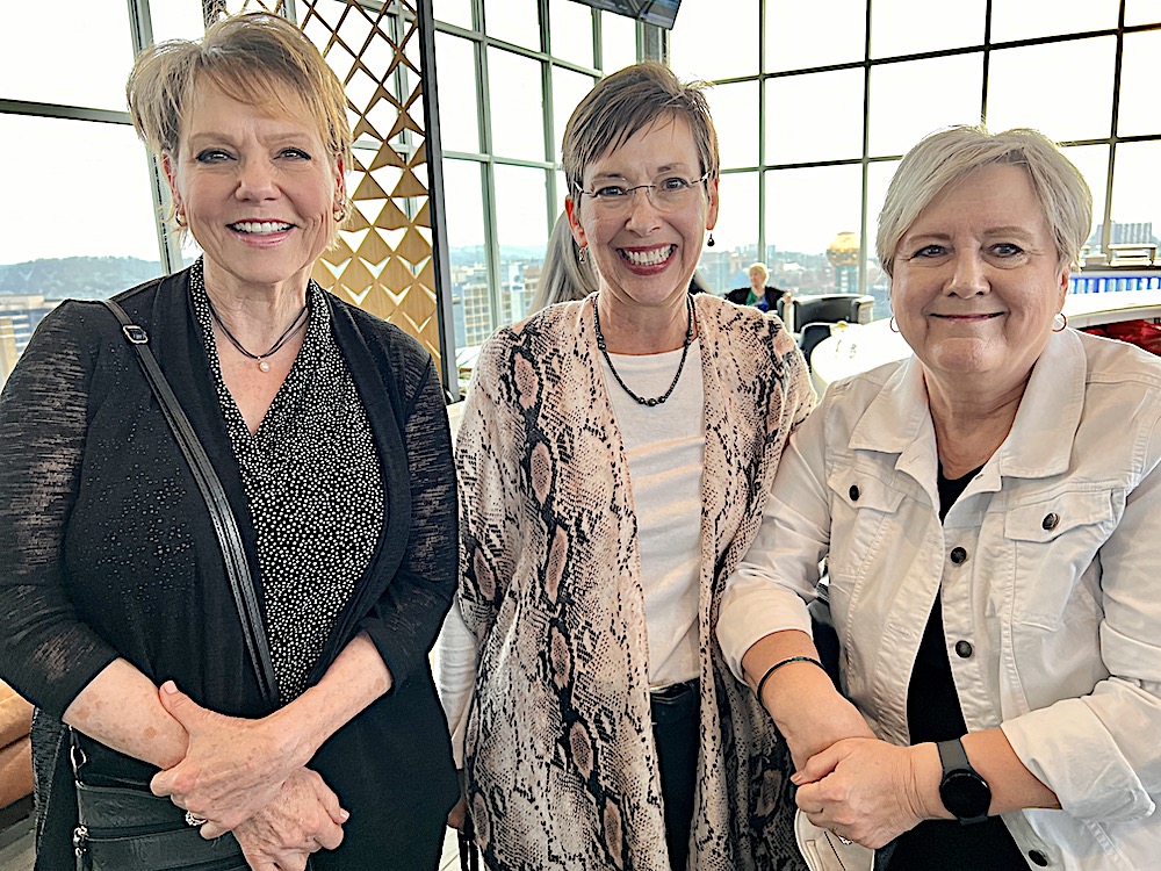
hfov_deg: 67.3
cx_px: 580
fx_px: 872
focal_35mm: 26
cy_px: 436
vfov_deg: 53.1
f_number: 1.5
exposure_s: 1/103
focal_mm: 5.7
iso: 64
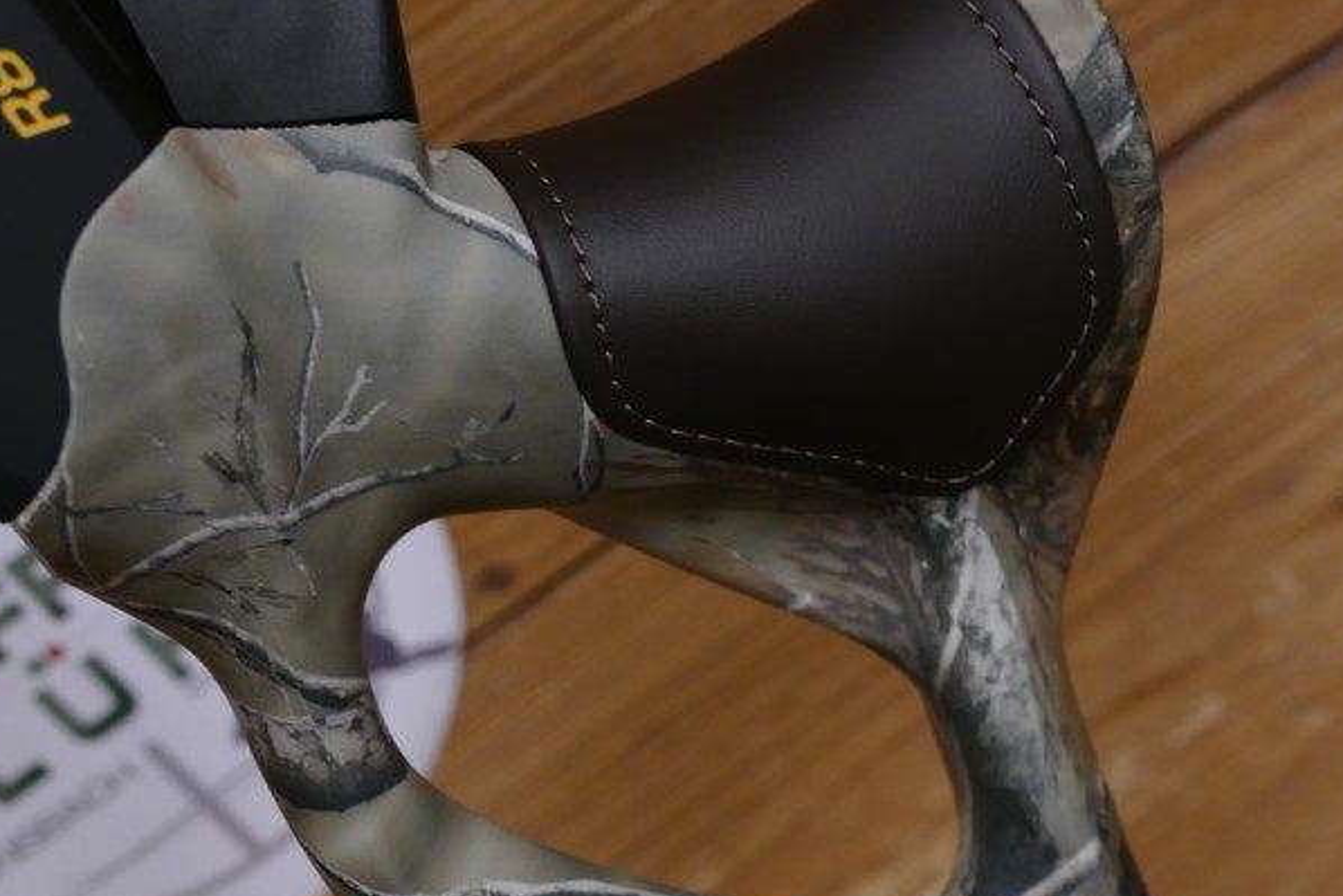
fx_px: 2575
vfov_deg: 19.6
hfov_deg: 28.7
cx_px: 1042
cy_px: 660
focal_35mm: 69
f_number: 3.2
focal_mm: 15.51
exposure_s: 1/125
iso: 800
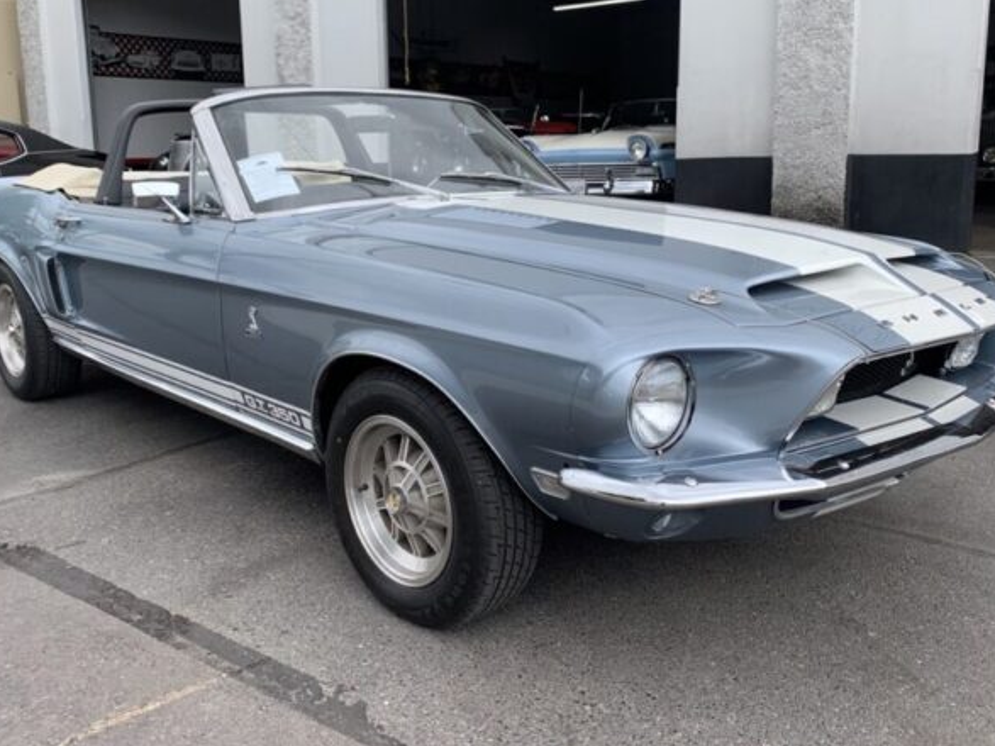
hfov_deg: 53.9
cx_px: 468
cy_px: 353
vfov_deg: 41.8
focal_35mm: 34
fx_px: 977
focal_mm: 4.25
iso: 25
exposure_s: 1/656
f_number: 1.8
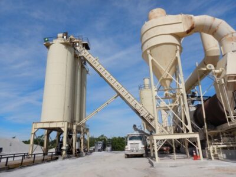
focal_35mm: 24
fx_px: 164
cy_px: 88
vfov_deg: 56.8
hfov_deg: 71.6
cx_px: 118
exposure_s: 1/500
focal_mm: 4.3
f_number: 8.2
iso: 125
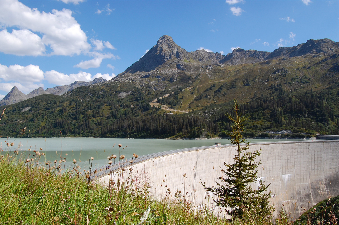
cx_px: 170
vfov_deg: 43.5
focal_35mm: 30
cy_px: 112
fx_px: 282
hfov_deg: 62.0
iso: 200
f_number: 9
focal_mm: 20
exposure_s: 1/320
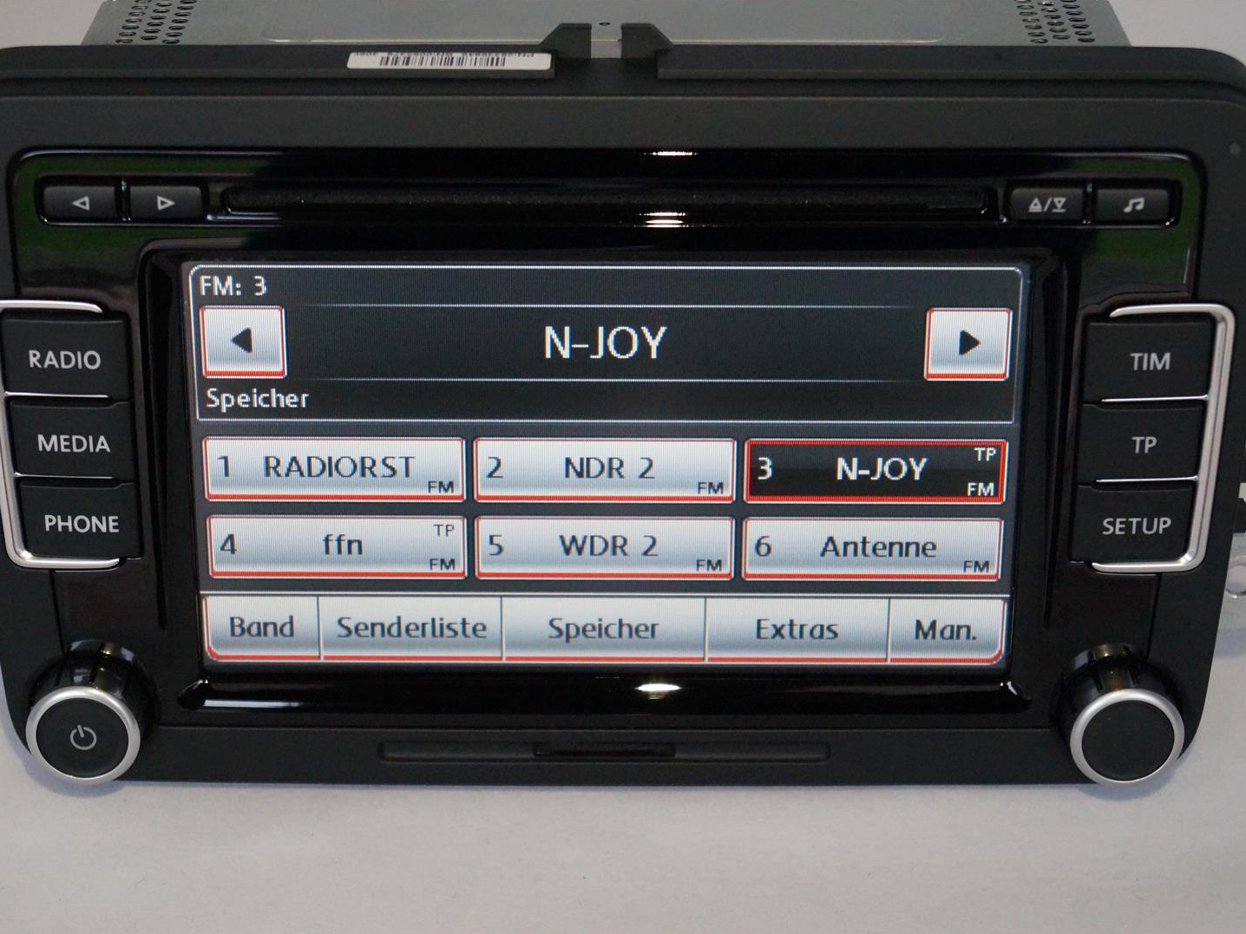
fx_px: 3223
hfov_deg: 21.9
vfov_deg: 16.5
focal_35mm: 90
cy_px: 467
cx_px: 580
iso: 3200
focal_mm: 55
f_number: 5.6
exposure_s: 1/50
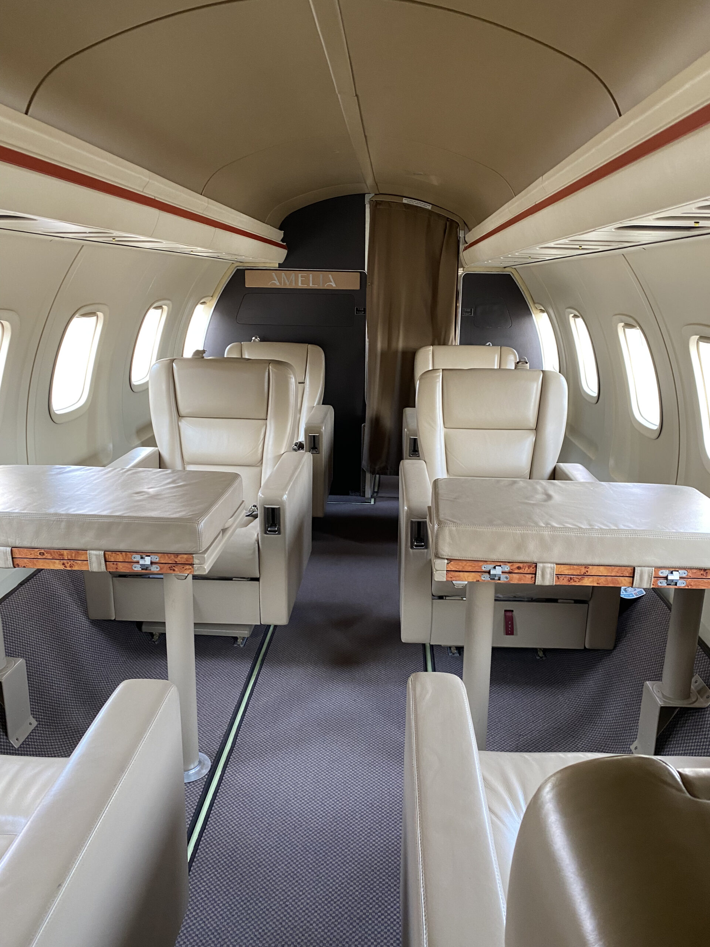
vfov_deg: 67.3
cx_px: 355
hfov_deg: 53.1
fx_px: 711
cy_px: 474
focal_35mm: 26
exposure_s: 1/78
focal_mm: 4.25
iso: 125
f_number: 1.8
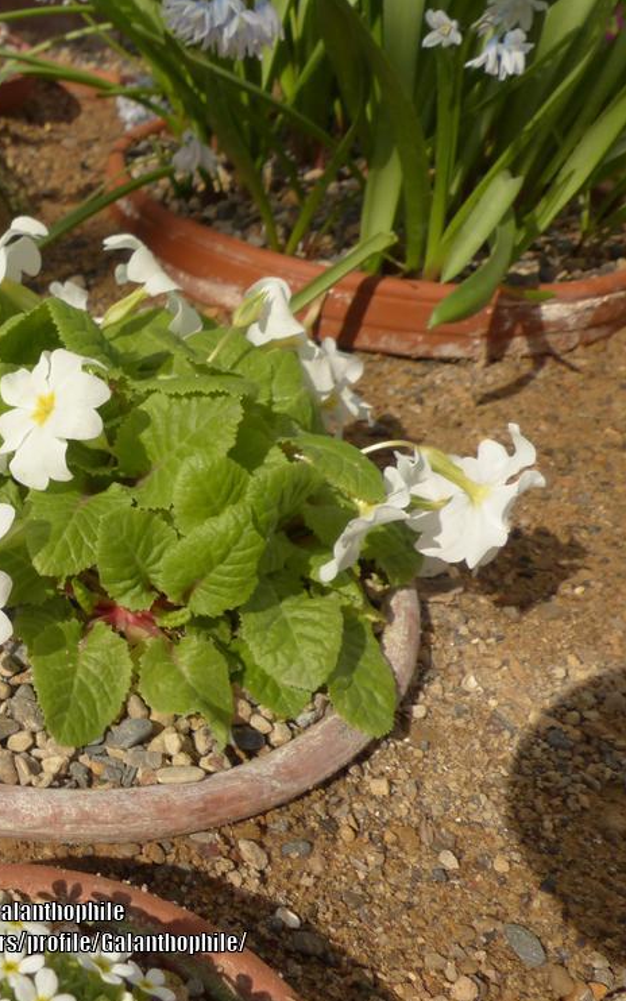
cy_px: 502
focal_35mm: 40
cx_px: -36
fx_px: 1091
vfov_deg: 49.3
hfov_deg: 29.3
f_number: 4
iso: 100
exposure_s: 1/1600
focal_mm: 5
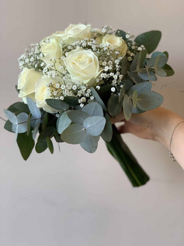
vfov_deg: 36.8
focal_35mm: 52
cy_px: 123
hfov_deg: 28.0
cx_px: 92
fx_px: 369
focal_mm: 6
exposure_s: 1/100
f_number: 2.4
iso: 50
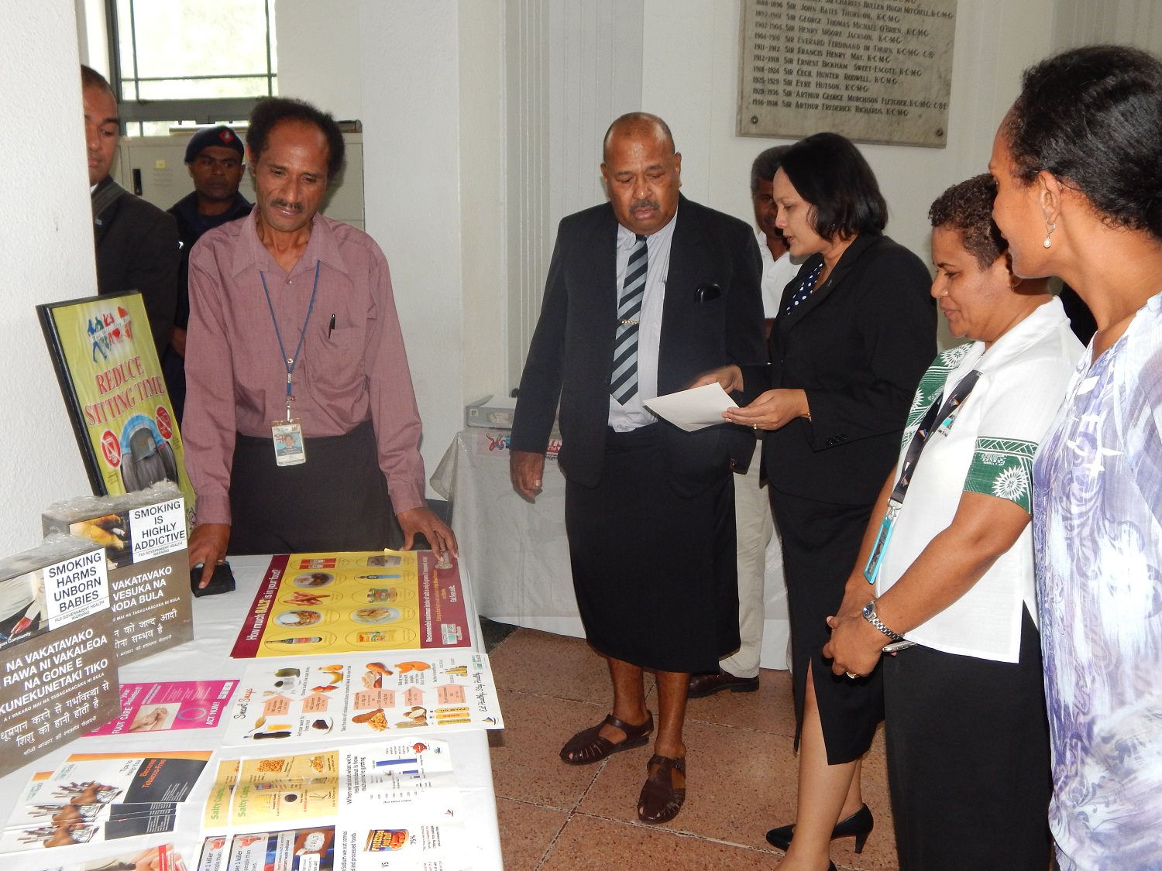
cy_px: 436
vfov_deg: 45.4
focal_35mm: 31
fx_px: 1041
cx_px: 581
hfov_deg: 58.4
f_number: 3.2
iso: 200
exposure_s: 1/30
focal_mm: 5.6
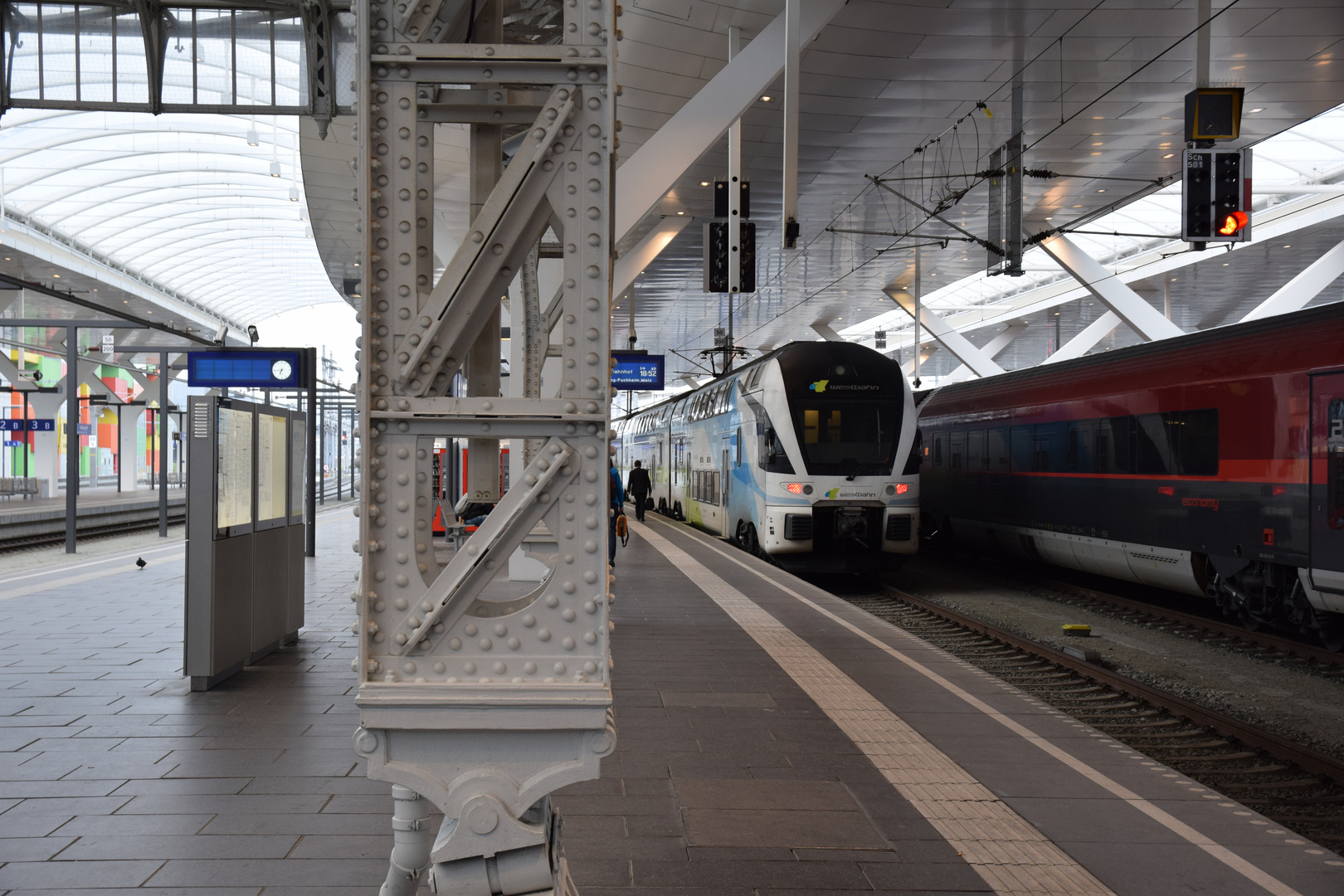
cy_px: 448
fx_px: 1736
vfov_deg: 28.9
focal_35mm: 46
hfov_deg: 42.3
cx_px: 672
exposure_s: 1/100
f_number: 5
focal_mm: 31
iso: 400
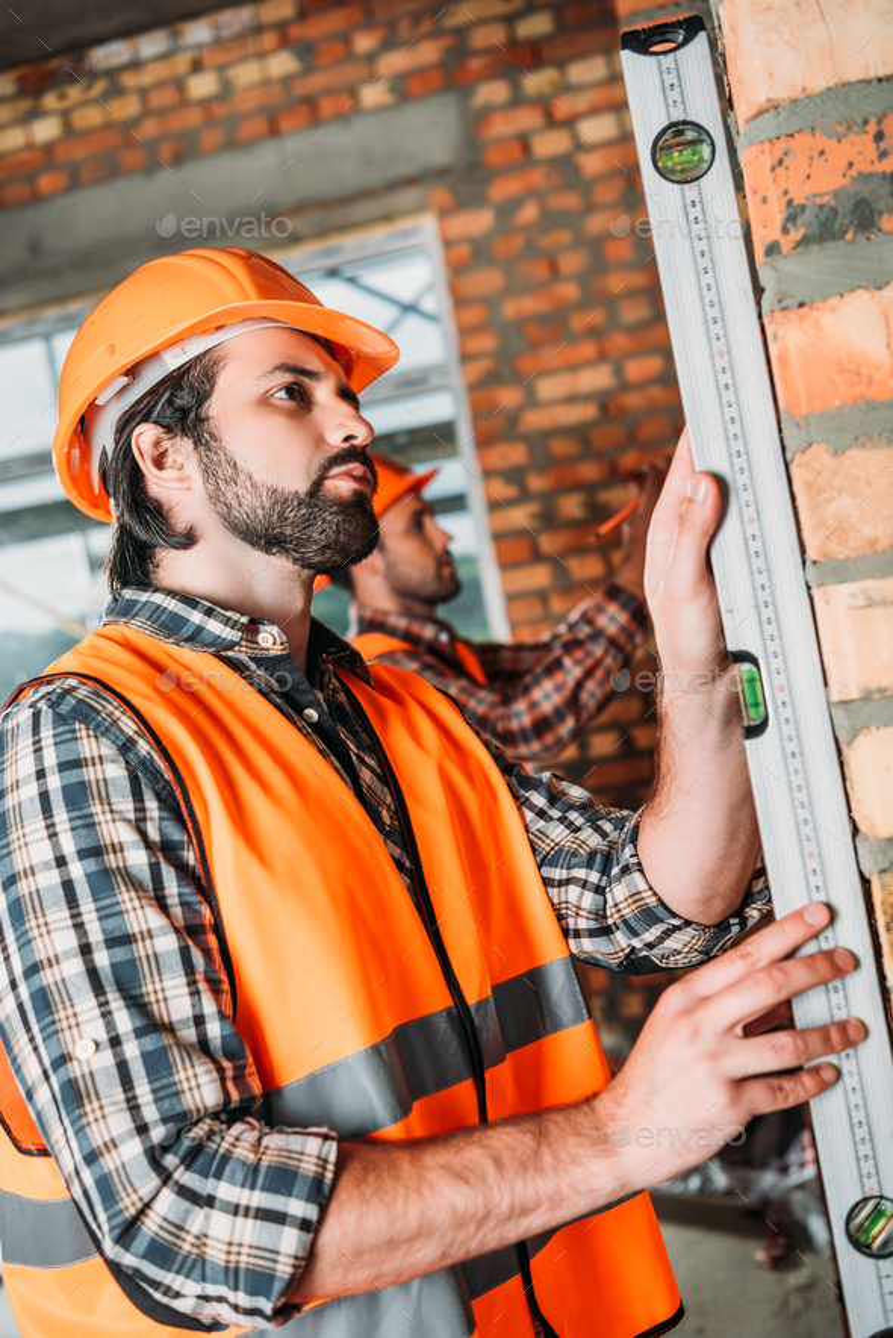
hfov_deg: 30.5
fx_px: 1636
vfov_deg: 44.5
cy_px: 669
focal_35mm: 44
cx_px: 446
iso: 100
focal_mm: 44
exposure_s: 1/250
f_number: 3.5
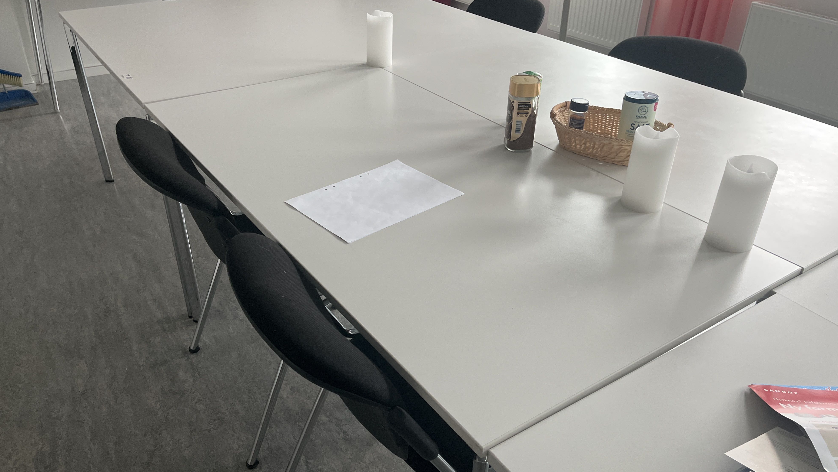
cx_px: 414
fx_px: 644
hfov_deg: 66.1
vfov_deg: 40.1
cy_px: 276
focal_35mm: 29
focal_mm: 5.1
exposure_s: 1/78
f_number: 1.6
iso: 125
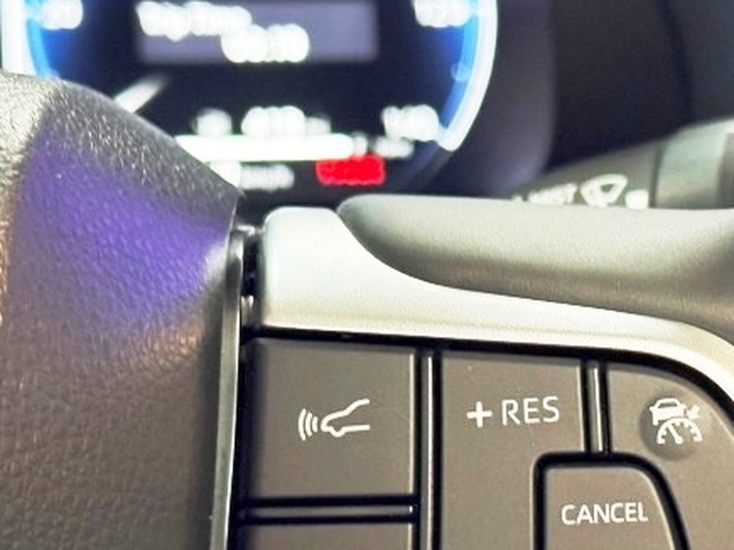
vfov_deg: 13.0
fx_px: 2395
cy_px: 510
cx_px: 626
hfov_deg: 17.2
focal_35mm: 113
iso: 640
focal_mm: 6.86
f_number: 1.78
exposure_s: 1/30
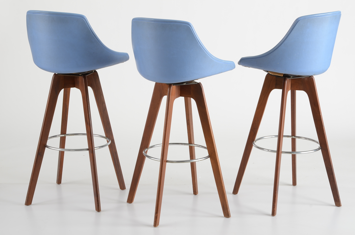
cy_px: 118
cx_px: 178
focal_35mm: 87
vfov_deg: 15.6
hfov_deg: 23.4
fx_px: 856
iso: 200
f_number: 11
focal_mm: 58
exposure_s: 1/160
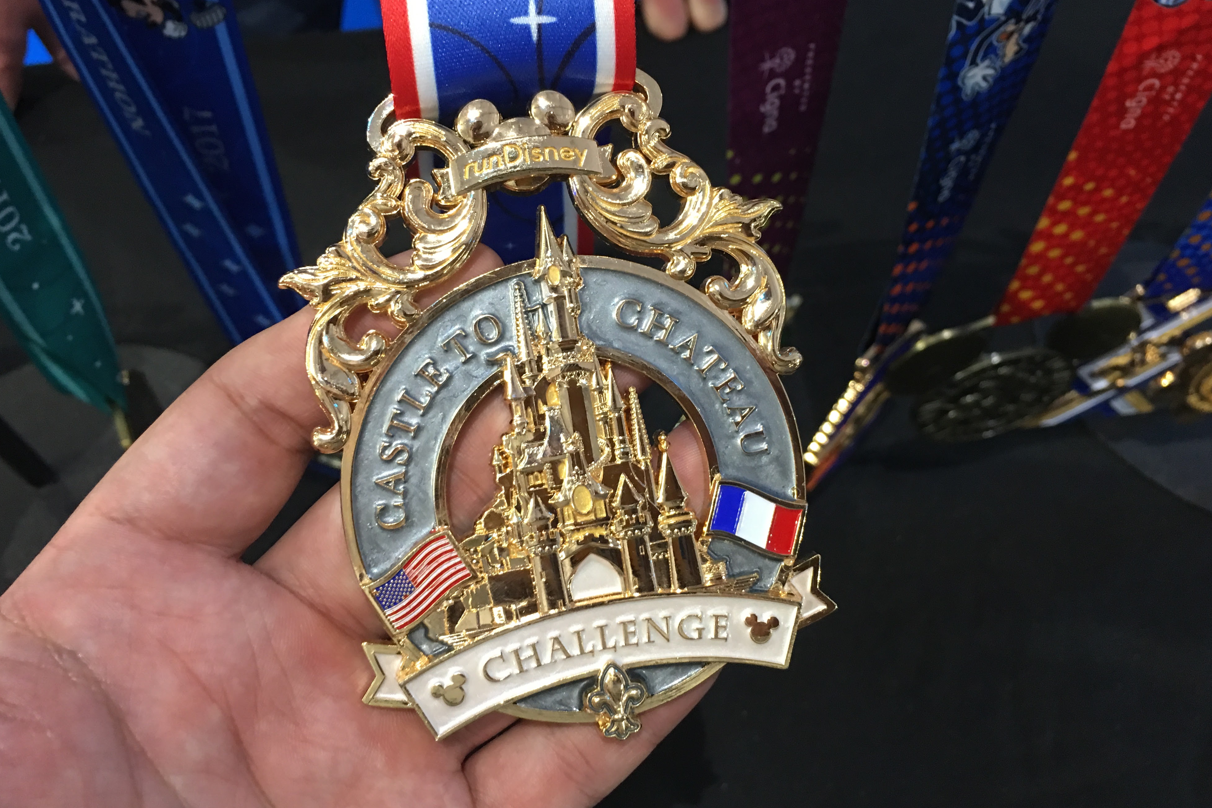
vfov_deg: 42.3
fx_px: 1044
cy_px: 413
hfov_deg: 60.3
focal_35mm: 31
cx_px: 609
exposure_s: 1/17
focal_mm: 4.15
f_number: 2.2
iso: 100
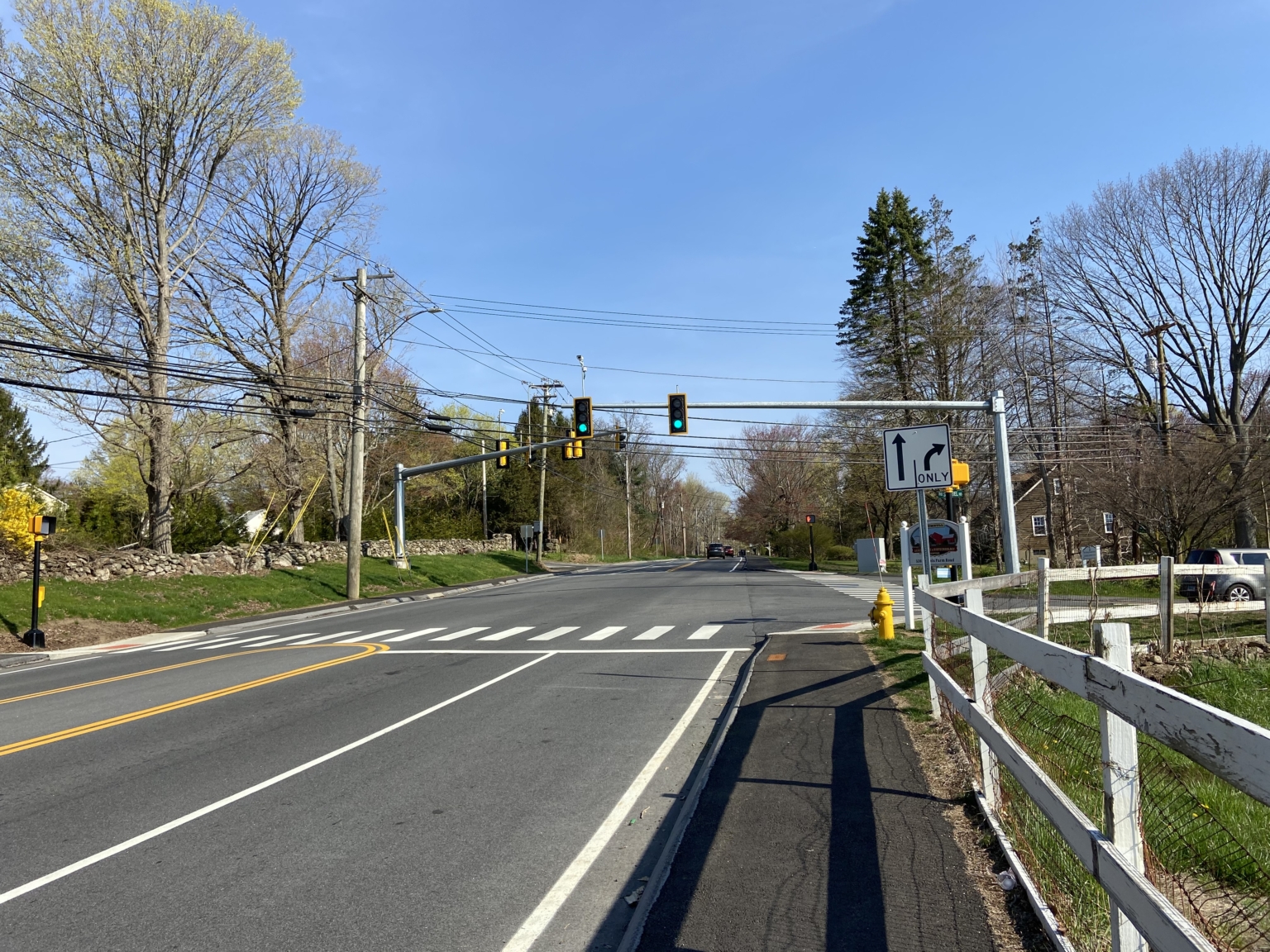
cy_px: 476
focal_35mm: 26
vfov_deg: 53.1
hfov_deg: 67.3
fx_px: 954
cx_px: 635
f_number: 1.8
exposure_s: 1/2183
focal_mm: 4.25
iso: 32
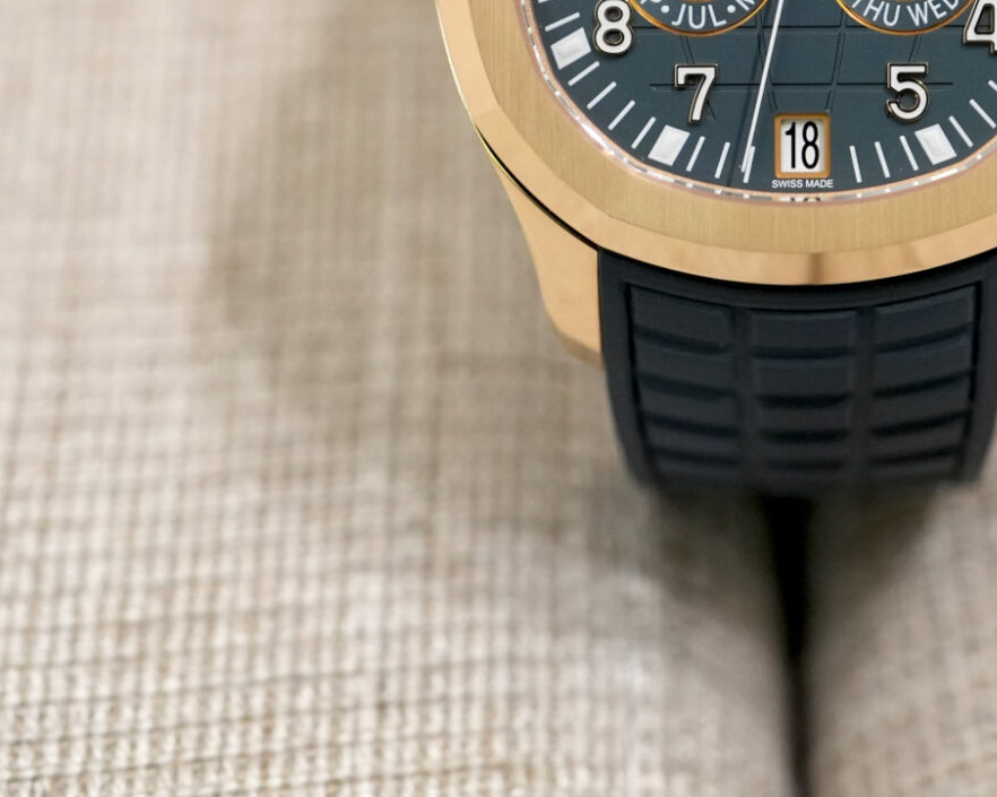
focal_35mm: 109
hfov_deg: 17.5
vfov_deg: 13.9
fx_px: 3215
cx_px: 806
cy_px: 28
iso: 2500
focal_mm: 50
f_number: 3.5
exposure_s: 1/100
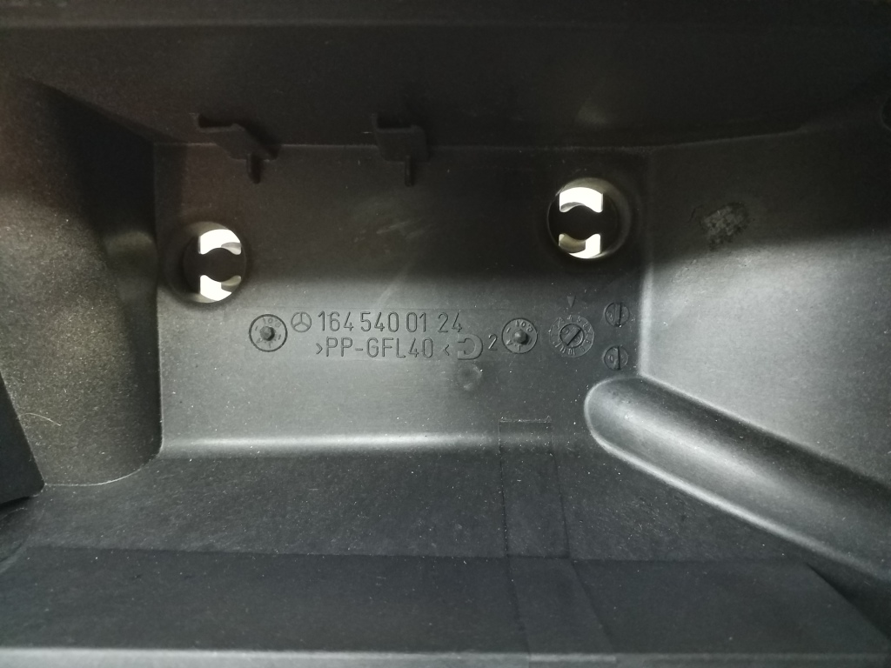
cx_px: 446
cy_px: 334
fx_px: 695
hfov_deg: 65.3
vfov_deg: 51.4
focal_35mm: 27
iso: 500
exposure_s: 1/15
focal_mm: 3.6
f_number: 1.9
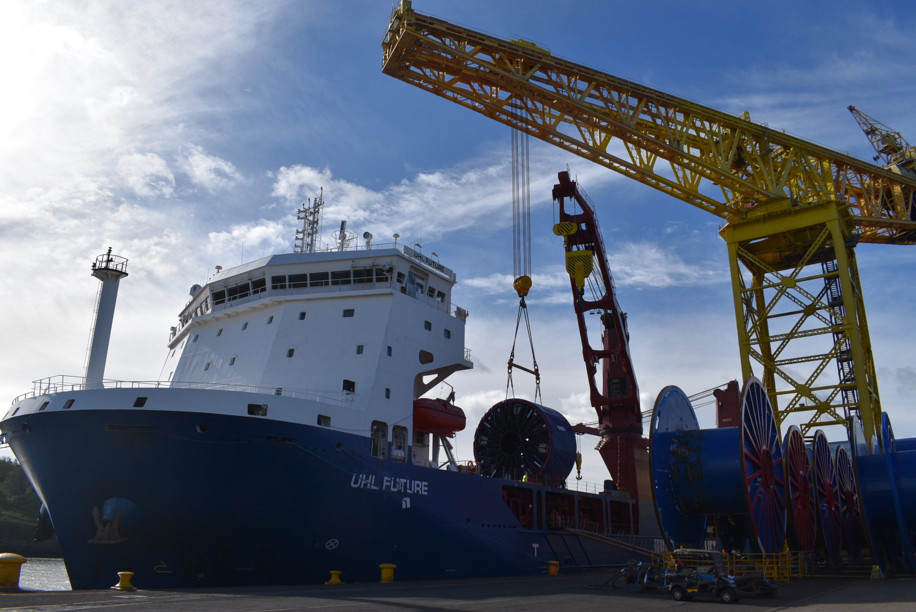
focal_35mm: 27
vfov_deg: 48.0
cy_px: 306
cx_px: 458
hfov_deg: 67.3
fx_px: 688
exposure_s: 1/320
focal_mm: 18
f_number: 9
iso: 100
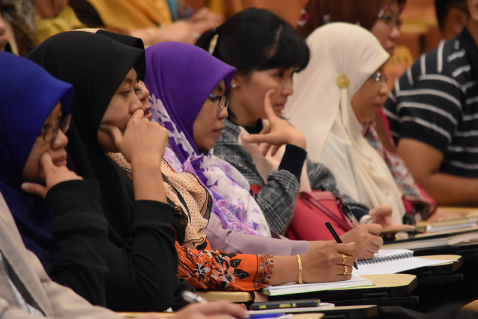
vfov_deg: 3.5
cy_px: 160
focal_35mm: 390
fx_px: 5177
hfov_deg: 5.3
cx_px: 239
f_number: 5.6
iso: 3200
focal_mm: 260
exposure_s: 1/100
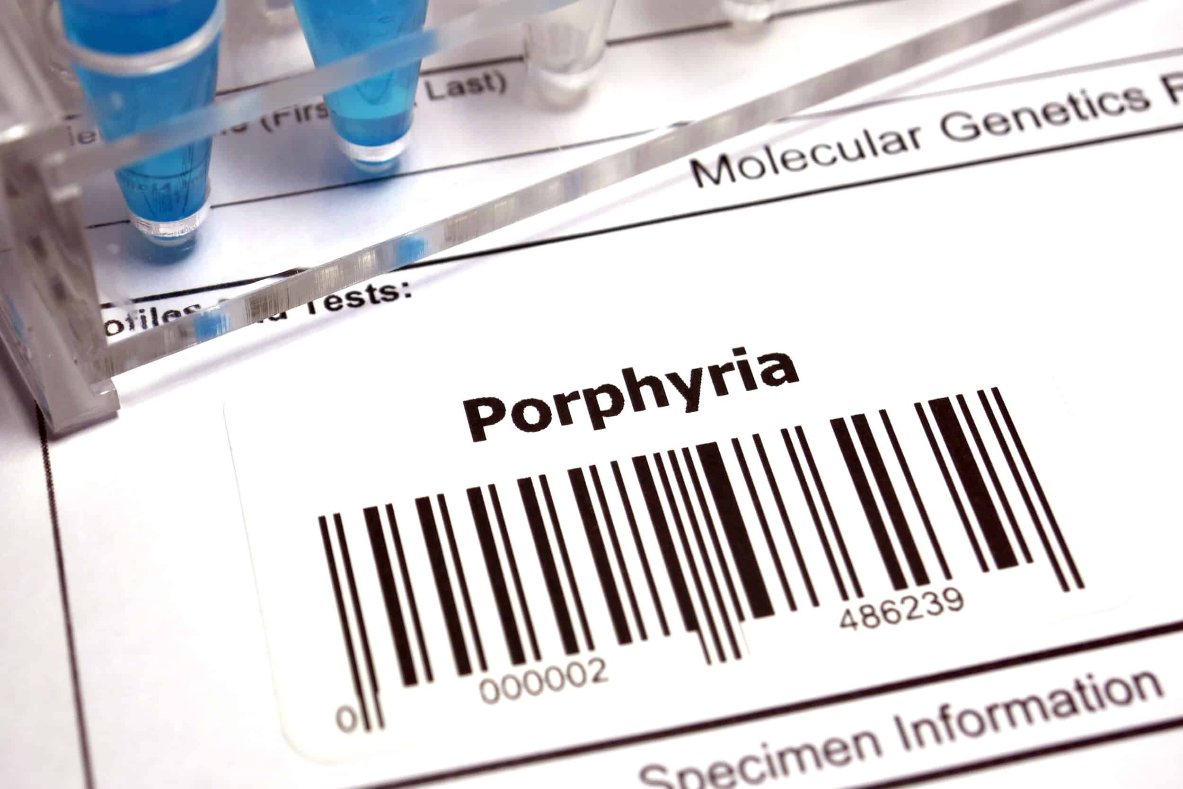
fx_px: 2399
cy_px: 394
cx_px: 592
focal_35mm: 73
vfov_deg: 18.7
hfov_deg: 27.7
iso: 125
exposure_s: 1/500
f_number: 4.6
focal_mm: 26.7
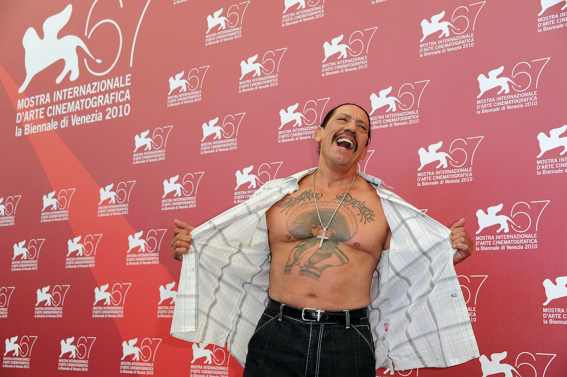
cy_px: 188
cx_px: 284
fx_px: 913
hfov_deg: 34.5
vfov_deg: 23.4
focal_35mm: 58
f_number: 7.1
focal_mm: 58
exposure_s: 1/320
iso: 640
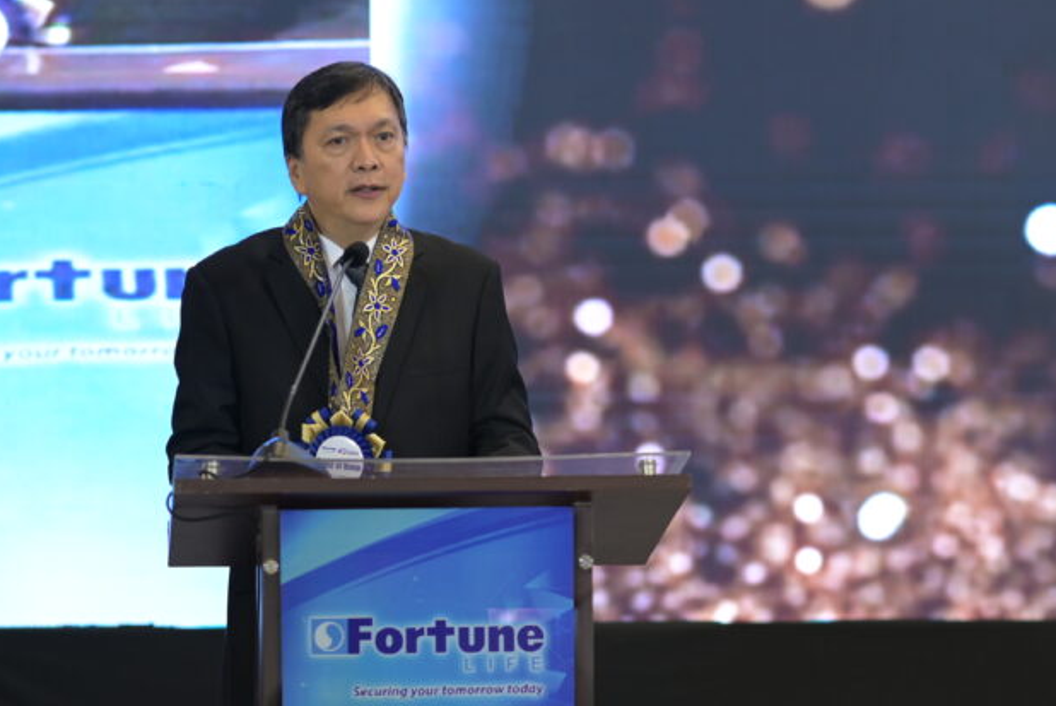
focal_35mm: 129
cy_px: 354
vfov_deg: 10.6
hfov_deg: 15.9
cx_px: 526
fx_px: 3787
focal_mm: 85
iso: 800
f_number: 2.8
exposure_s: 1/125
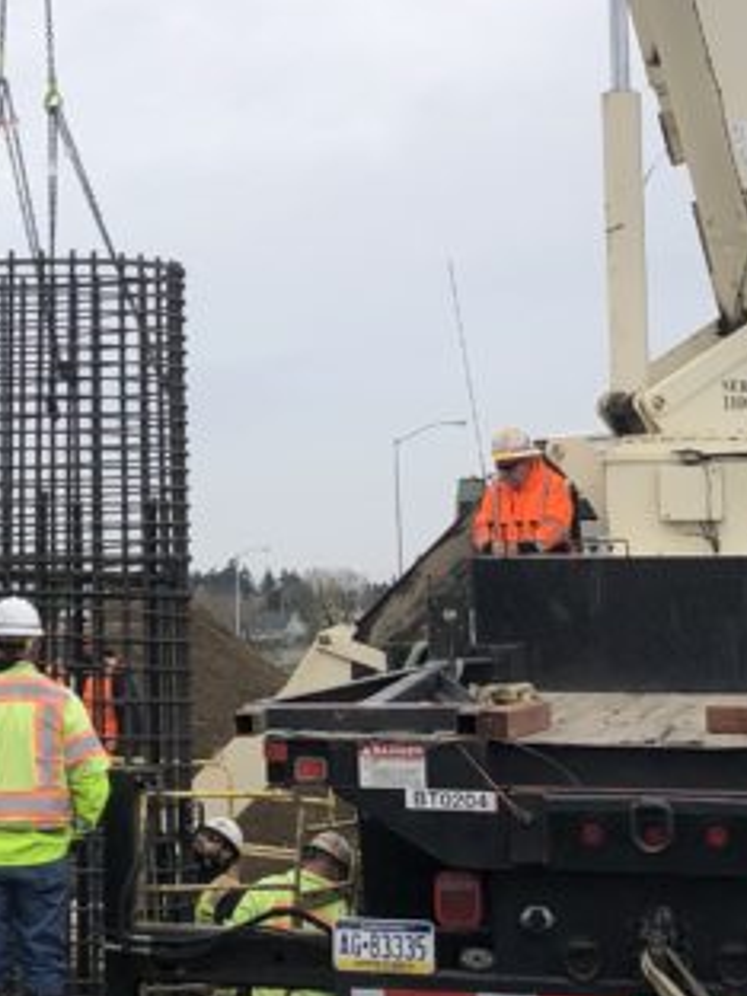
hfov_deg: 15.6
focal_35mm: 92
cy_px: 220
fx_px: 2647
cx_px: -70
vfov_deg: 21.1
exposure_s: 1/2183
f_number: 1.8
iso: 20
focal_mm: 3.99
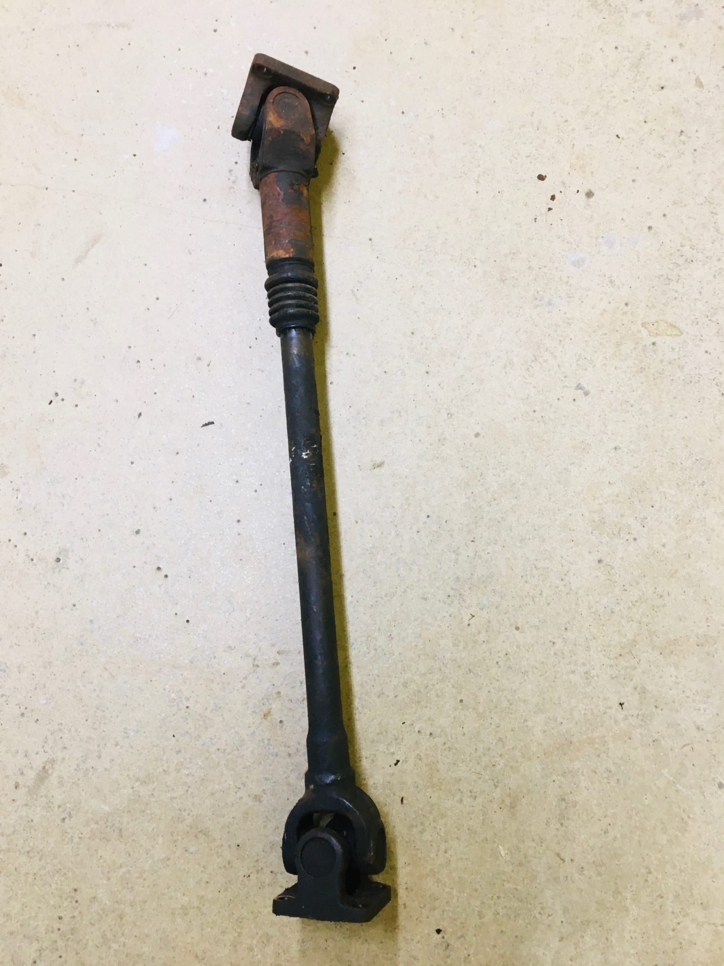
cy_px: 483
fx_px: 809
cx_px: 362
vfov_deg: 61.7
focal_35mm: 29
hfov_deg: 48.2
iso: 50
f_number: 2.2
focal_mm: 4.15
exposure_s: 1/33
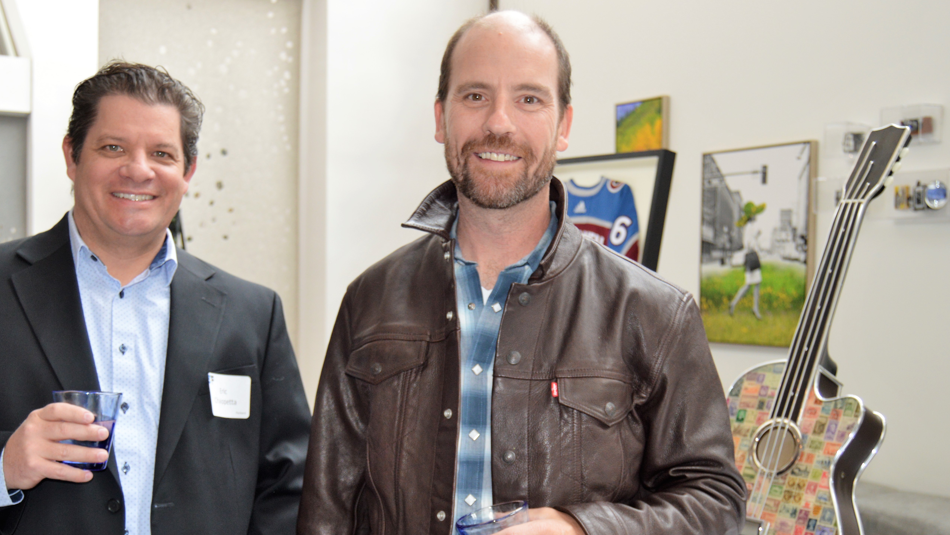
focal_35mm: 48
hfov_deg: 42.8
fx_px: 1209
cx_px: 413
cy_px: 353
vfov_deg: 24.8
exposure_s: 1/60
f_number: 4
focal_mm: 26
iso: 560
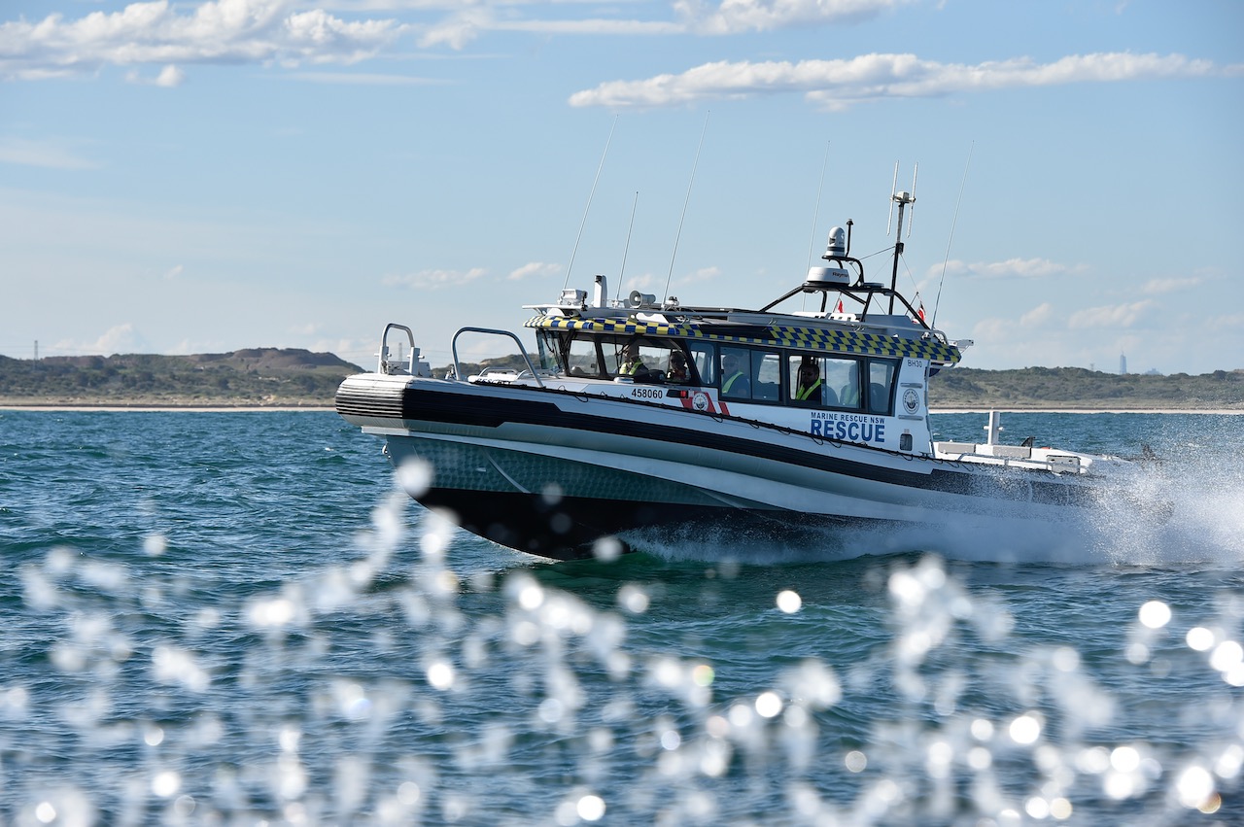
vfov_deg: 9.1
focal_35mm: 150
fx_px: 5179
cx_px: 622
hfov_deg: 13.7
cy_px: 414
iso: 400
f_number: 9
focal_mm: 150
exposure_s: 1/1000
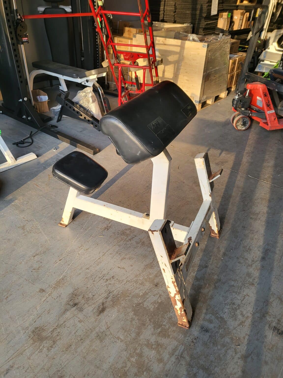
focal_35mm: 26
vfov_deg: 67.3
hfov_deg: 53.1
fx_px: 283
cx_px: 142
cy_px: 189
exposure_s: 1/120
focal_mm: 4.25
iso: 64
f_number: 1.8
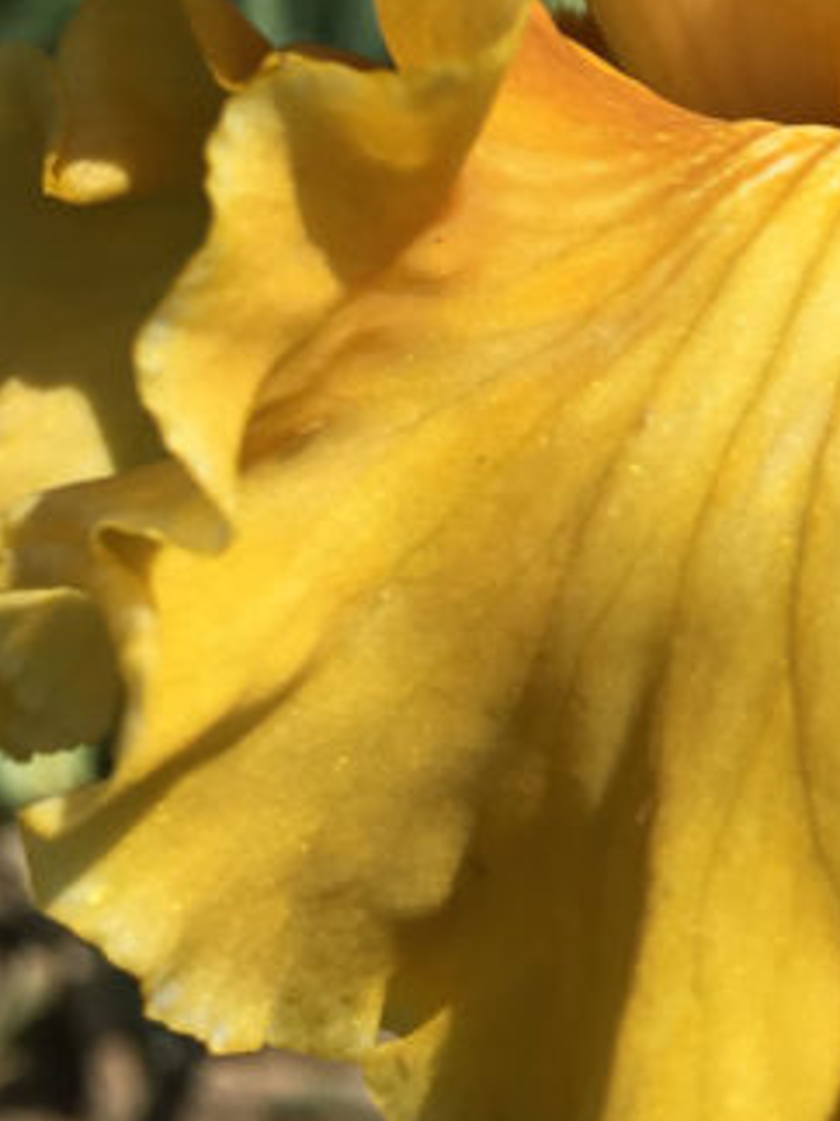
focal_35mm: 92
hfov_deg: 15.3
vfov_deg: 20.2
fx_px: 2979
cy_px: -146
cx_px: 1080
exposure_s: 1/2959
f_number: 2.2
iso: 25
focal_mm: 4.15
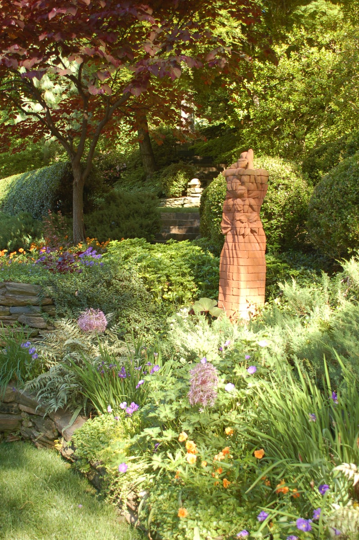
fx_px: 539
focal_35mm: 36
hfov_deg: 36.8
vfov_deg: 53.2
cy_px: 270
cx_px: 180
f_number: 2.8
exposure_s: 1/80
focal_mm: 24
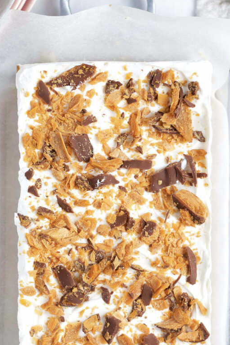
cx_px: 112
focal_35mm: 112
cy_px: 213
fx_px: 1073
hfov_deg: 12.2
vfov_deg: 18.2
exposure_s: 1/125
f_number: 2.8
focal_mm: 50
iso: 100
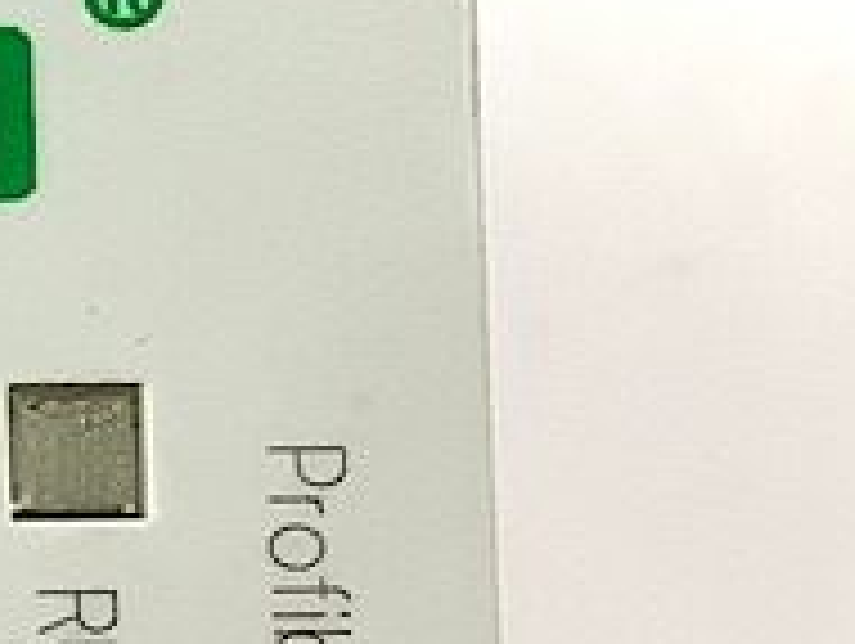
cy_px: 0
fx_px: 4798
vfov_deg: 7.6
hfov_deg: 8.9
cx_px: -1384
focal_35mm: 194
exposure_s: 1/50
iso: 80
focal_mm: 3.3
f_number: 2.4
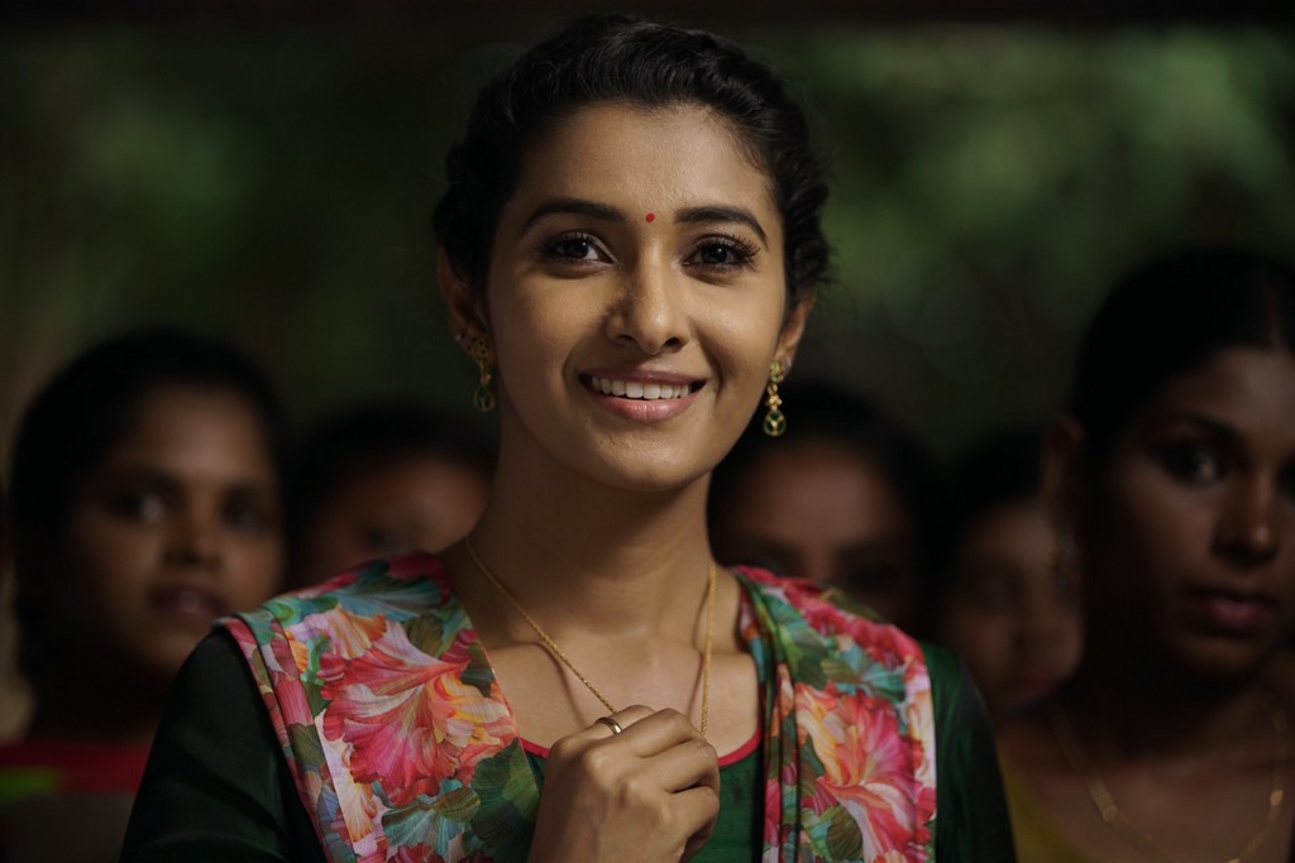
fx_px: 5036
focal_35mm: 140
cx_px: 648
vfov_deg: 9.8
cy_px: 432
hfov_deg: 14.7
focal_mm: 140
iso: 500
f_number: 2.8
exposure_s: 1/320
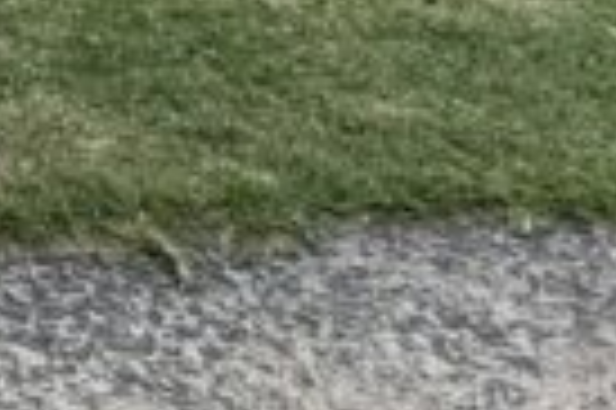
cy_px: -879
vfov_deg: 9.4
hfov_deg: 12.3
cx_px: -1070
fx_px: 1863
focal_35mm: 109
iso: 40
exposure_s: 1/1536
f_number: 2.2
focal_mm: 2.22
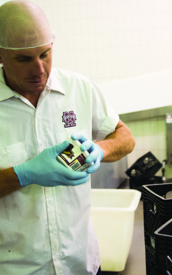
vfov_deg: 31.5
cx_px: 112
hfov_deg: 19.9
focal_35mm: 65
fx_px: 488
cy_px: 138
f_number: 4
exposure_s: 1/50
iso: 560
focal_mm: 42
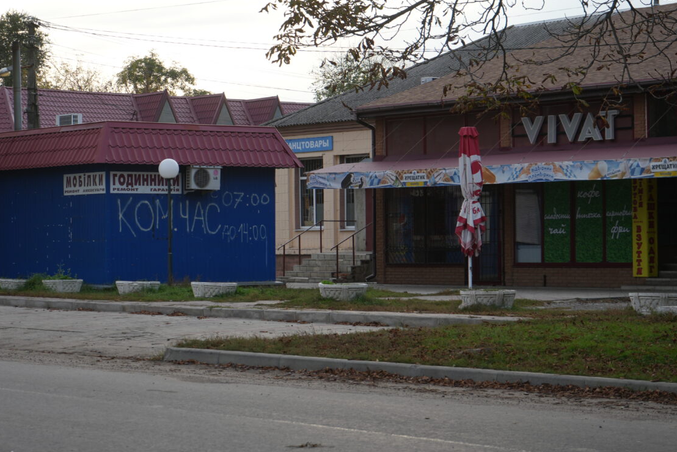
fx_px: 1824
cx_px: 268
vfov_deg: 14.1
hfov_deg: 21.0
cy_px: 184
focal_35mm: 97
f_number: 5.6
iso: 100
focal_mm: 70
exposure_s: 1/160
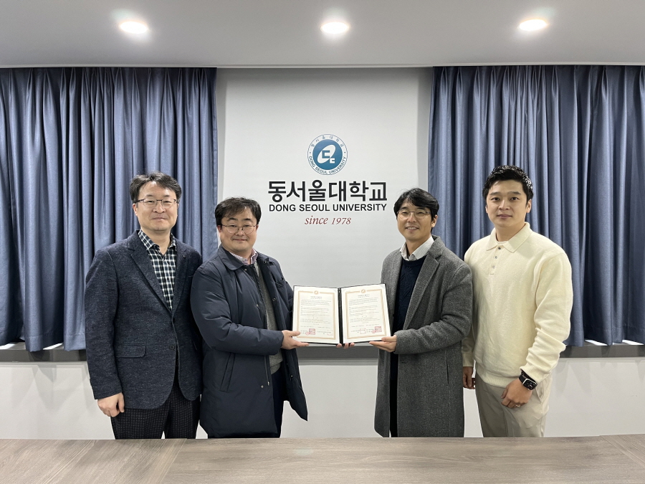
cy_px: 242
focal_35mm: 26
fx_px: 484
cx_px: 322
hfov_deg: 67.3
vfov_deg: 53.1
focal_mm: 5.1
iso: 125
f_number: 1.6
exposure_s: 1/60
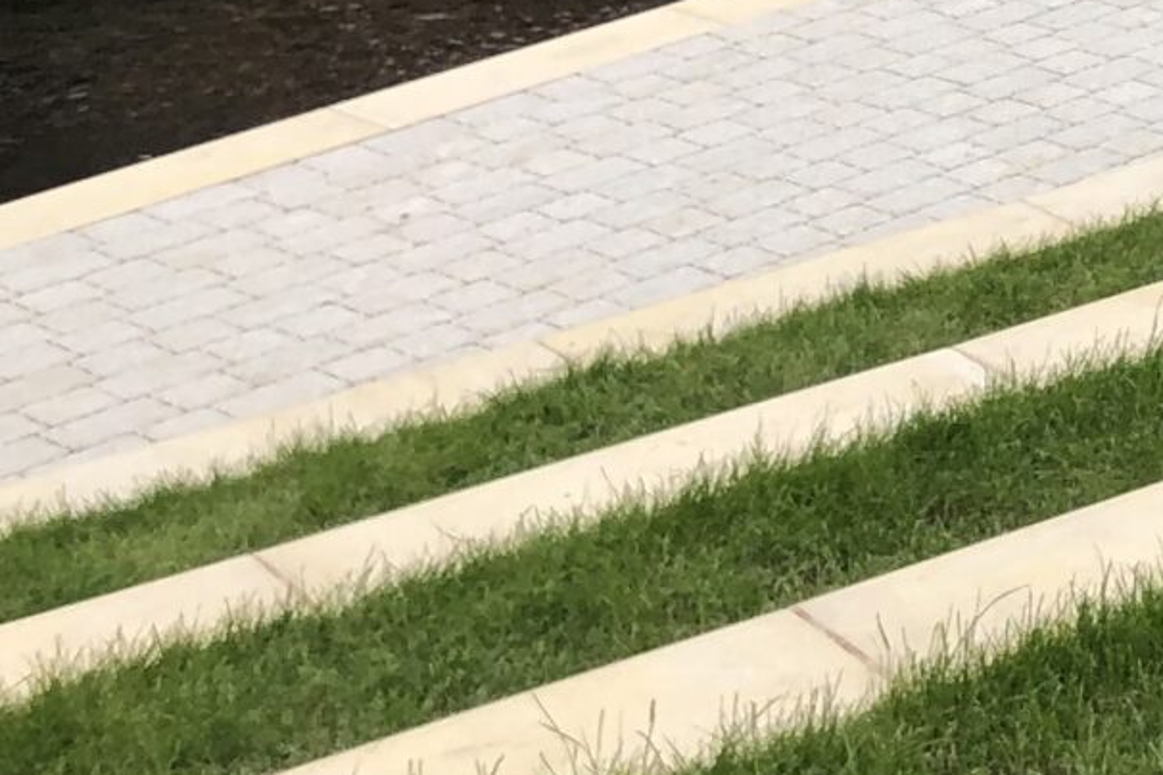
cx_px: 2318
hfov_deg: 14.0
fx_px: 3973
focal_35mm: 123
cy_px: -426
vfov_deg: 10.7
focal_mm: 3.99
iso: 20
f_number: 1.8
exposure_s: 1/656
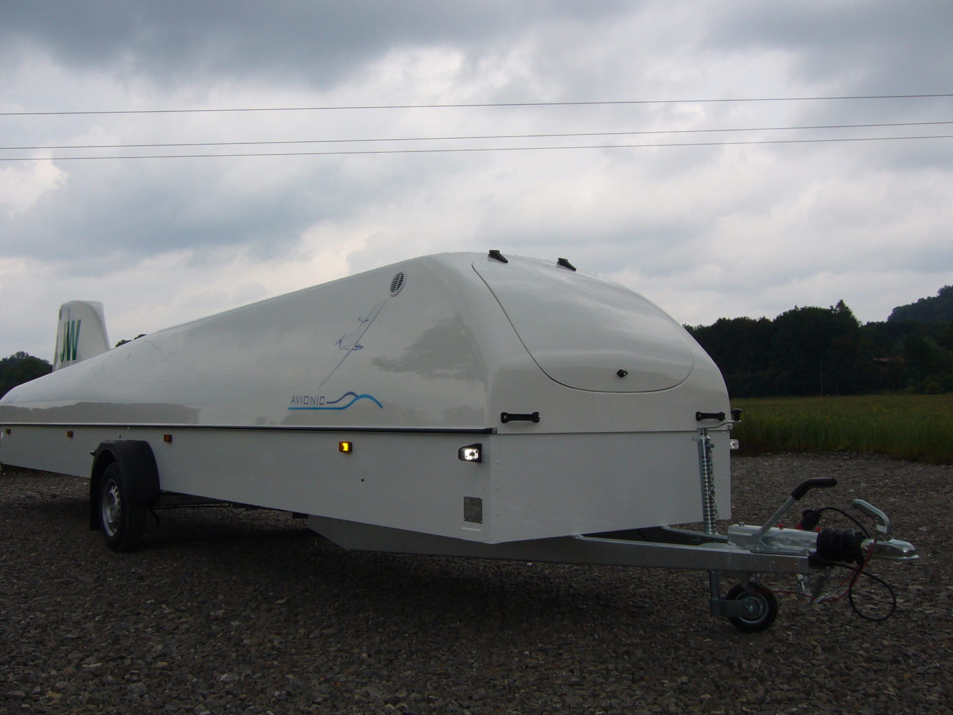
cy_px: 358
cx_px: 476
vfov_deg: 40.7
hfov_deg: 52.6
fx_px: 964
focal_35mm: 35
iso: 80
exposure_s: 1/250
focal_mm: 5.8
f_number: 5.6
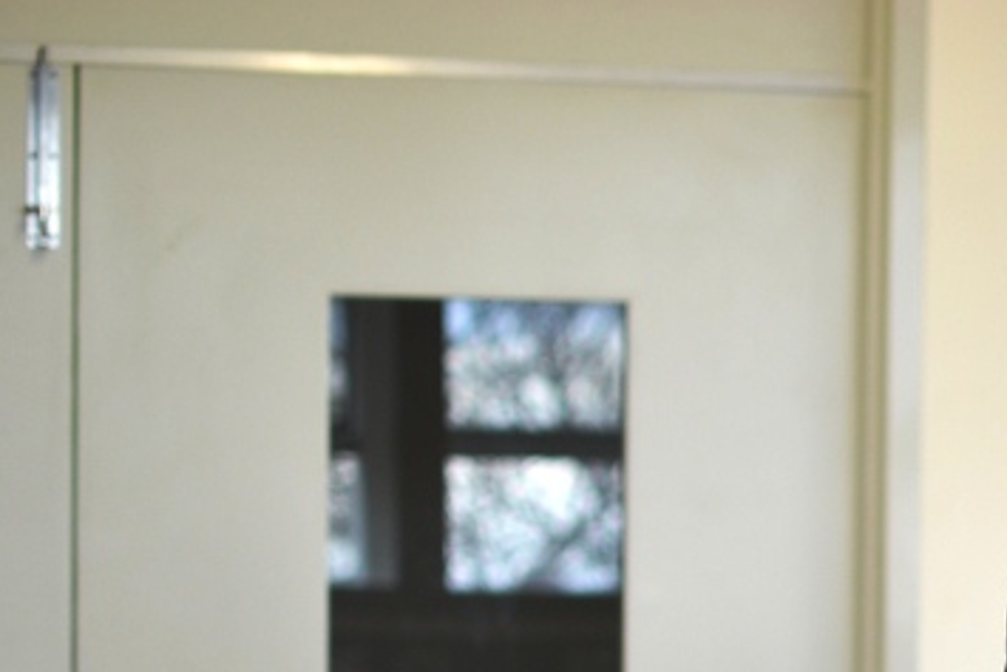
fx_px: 4238
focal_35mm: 151
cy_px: 965
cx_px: 1242
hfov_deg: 13.2
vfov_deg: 8.9
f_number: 1.8
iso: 200
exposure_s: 1/100
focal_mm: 35
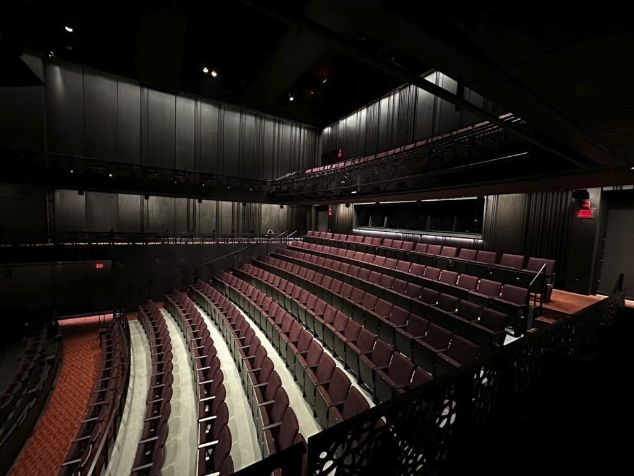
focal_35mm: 14
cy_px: 238
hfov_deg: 102.1
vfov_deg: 85.7
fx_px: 256
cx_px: 317
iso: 2000
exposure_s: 1/30
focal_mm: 2.22
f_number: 2.2
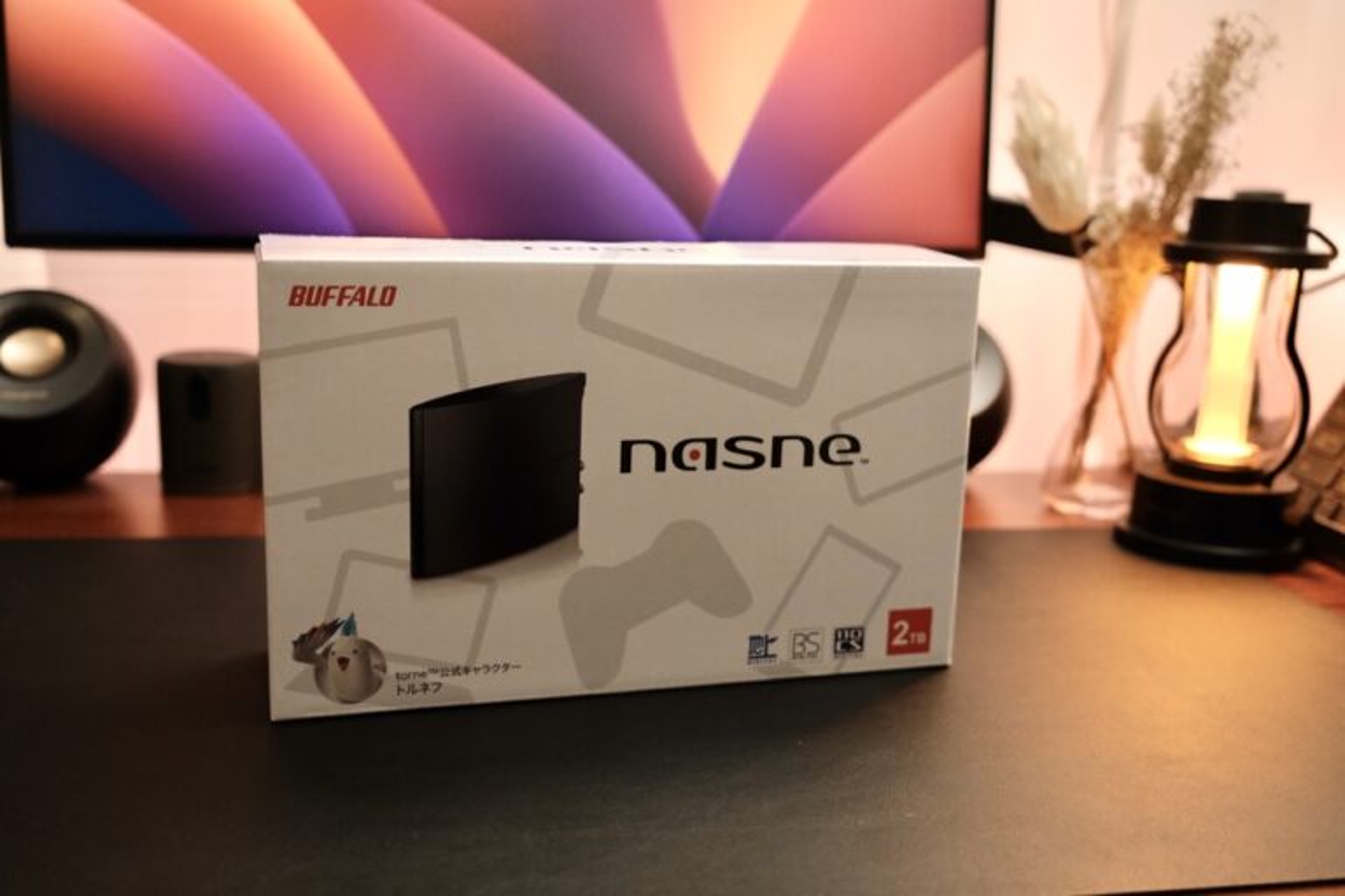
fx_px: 1382
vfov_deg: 35.9
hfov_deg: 51.9
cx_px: 672
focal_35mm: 37
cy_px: 448
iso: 3200
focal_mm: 24.5
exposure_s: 1/100
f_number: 2.8
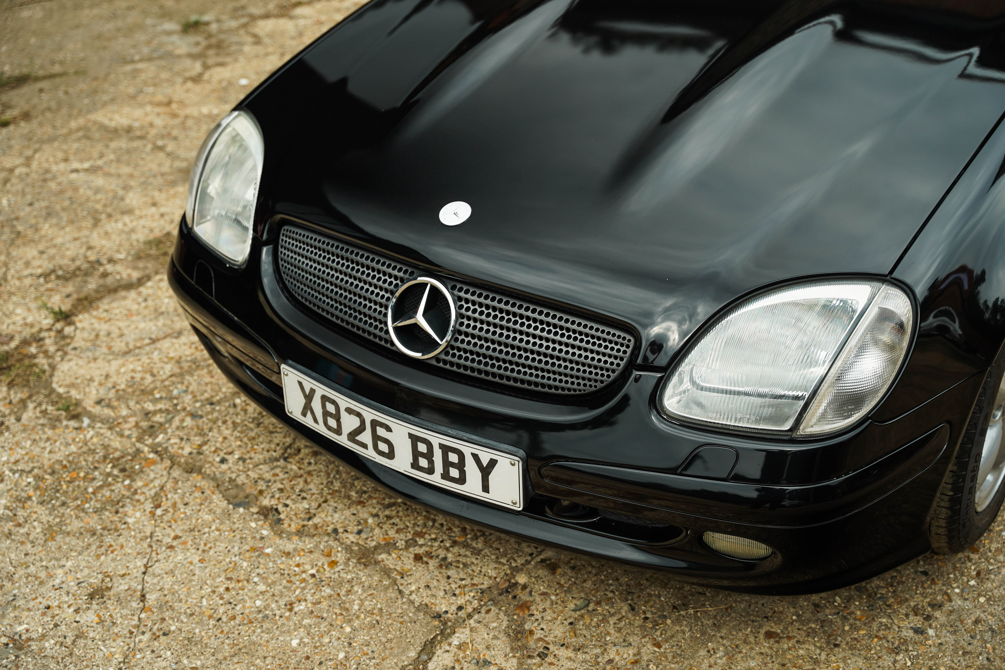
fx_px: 1225
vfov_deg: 30.6
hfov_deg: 44.6
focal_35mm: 44
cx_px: 502
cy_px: 335
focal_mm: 43.9
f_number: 3.2
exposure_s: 1/640
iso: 200
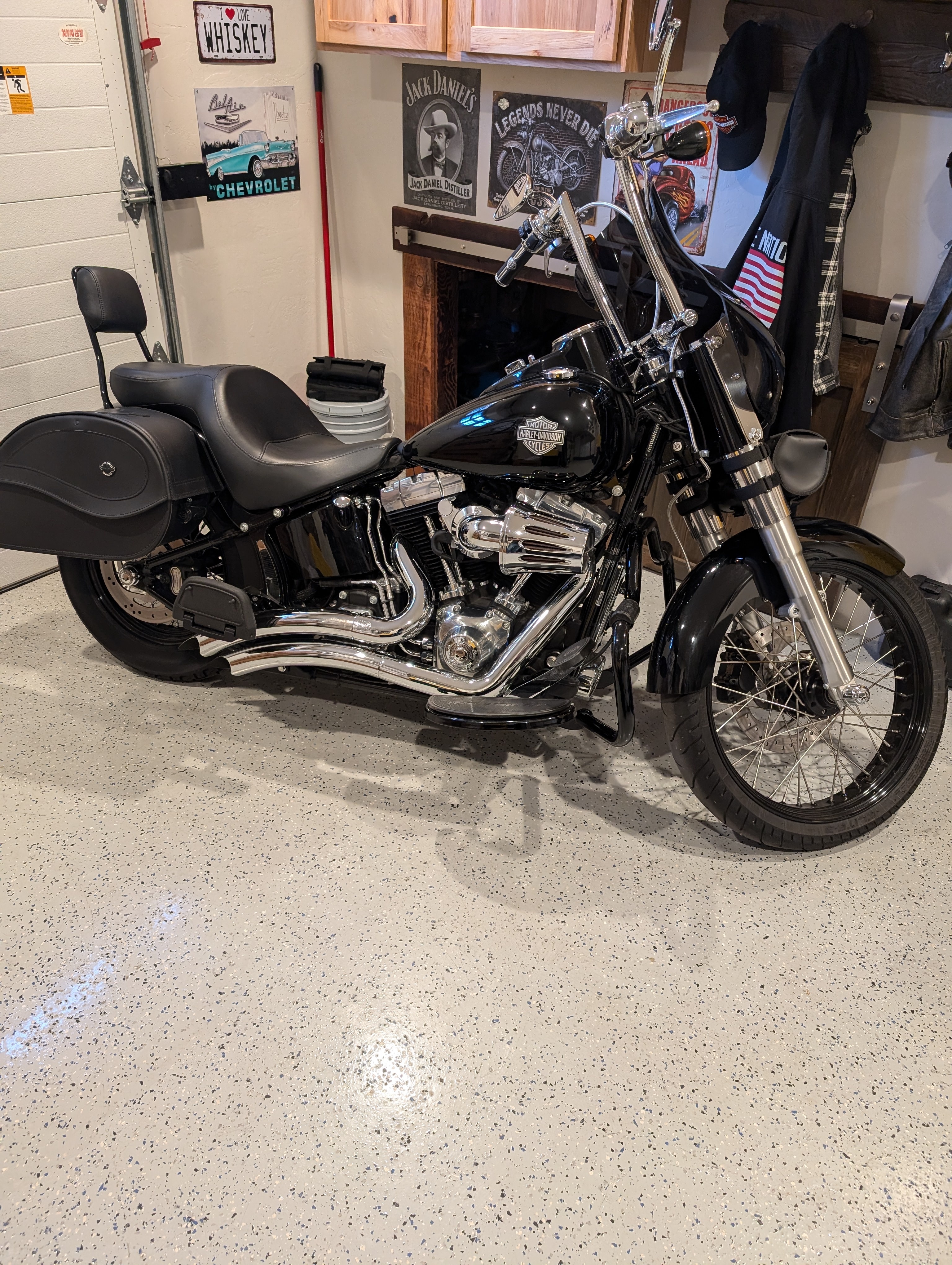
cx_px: 476
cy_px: 632
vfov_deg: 71.5
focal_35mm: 24
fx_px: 878
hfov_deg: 56.9
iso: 447
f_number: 1.68
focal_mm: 6.9
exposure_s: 1/60
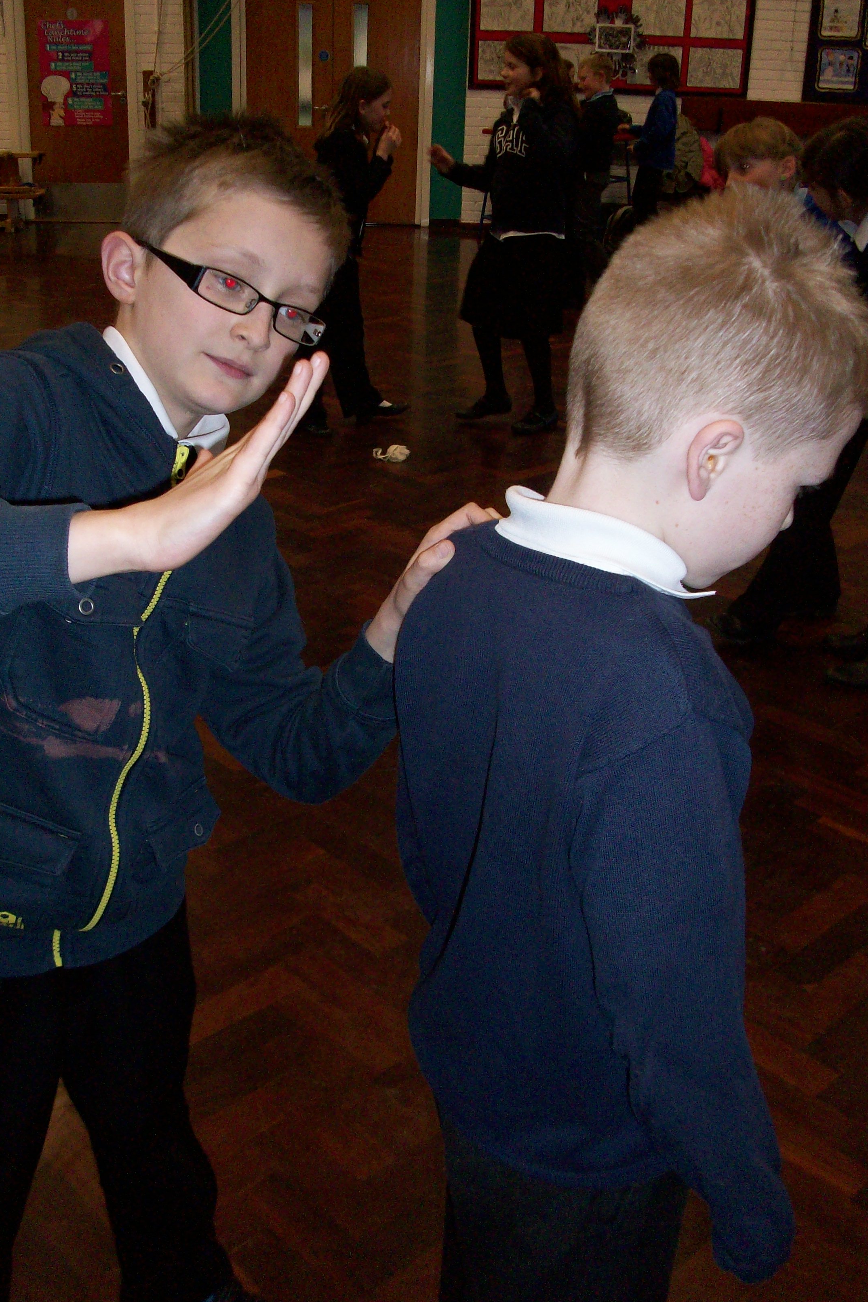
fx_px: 1302
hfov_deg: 36.9
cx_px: 423
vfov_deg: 53.1
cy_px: 659
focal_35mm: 36
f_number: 2.8
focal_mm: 5.7
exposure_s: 1/60
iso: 160
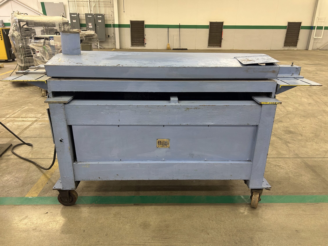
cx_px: 164
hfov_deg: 67.3
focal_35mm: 26
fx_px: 246
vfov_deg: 53.1
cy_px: 123
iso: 125
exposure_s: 1/60
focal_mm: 5.7
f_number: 1.5
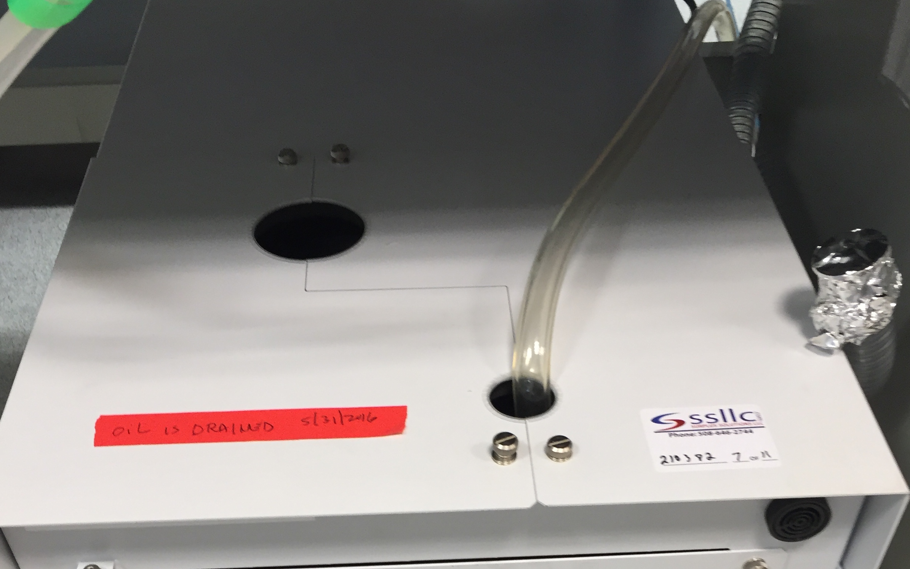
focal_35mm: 42
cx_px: 456
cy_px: 562
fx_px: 1042
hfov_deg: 47.2
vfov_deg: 28.7
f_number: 2.2
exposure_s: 1/30
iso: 80
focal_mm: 4.15
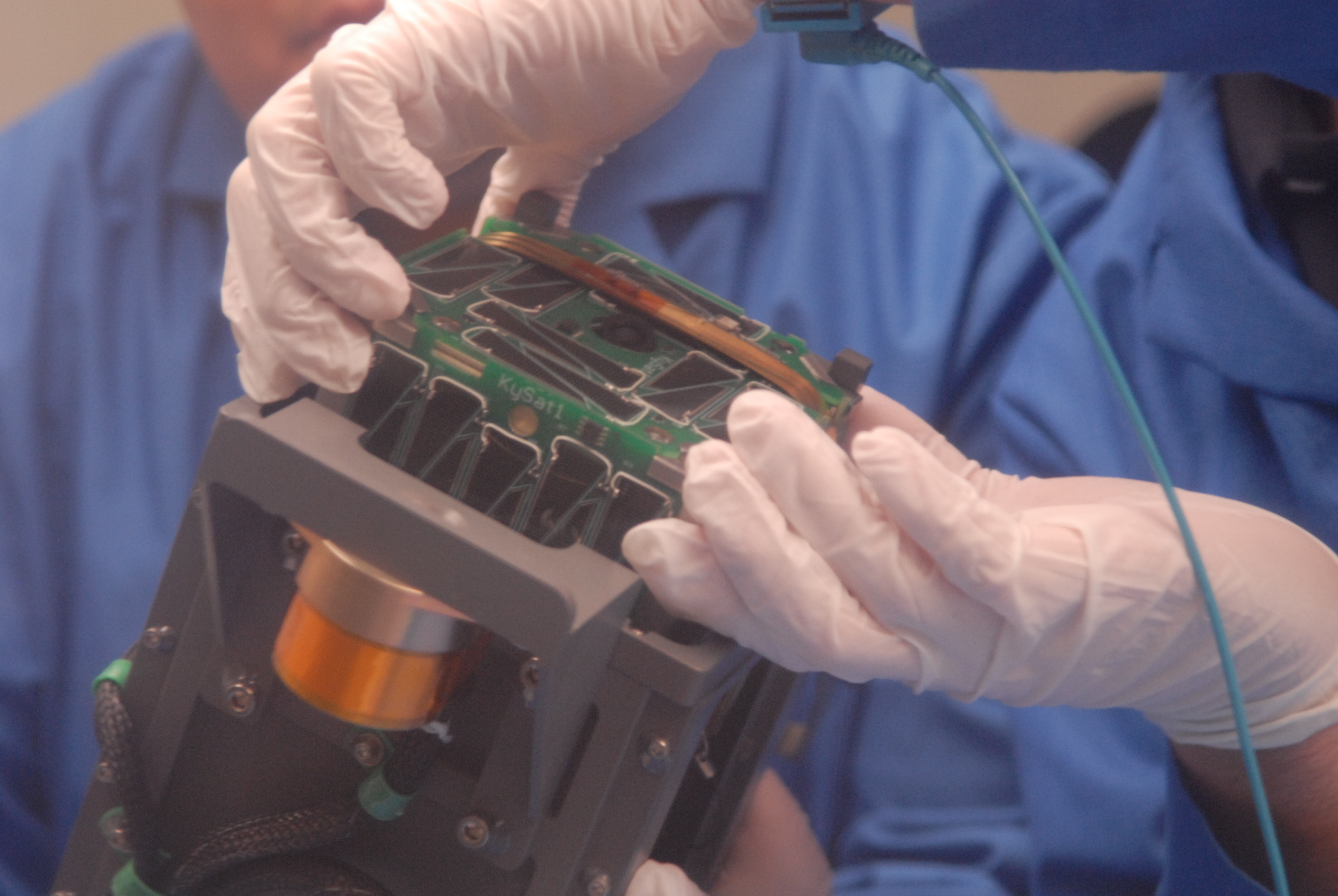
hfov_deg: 24.6
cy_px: 448
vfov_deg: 16.6
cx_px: 669
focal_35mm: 82
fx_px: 3070
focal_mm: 55
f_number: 5
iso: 800
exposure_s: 1/90
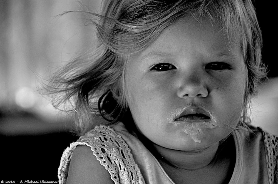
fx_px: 1965
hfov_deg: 8.1
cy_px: 92
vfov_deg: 5.4
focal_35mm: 255
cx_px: 139
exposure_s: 1/1000
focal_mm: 170
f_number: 5.6
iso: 720
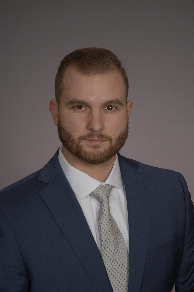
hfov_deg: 13.0
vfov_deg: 19.5
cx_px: 97
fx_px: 851
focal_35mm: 105
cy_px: 146
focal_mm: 70
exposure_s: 1/125
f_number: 10
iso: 125
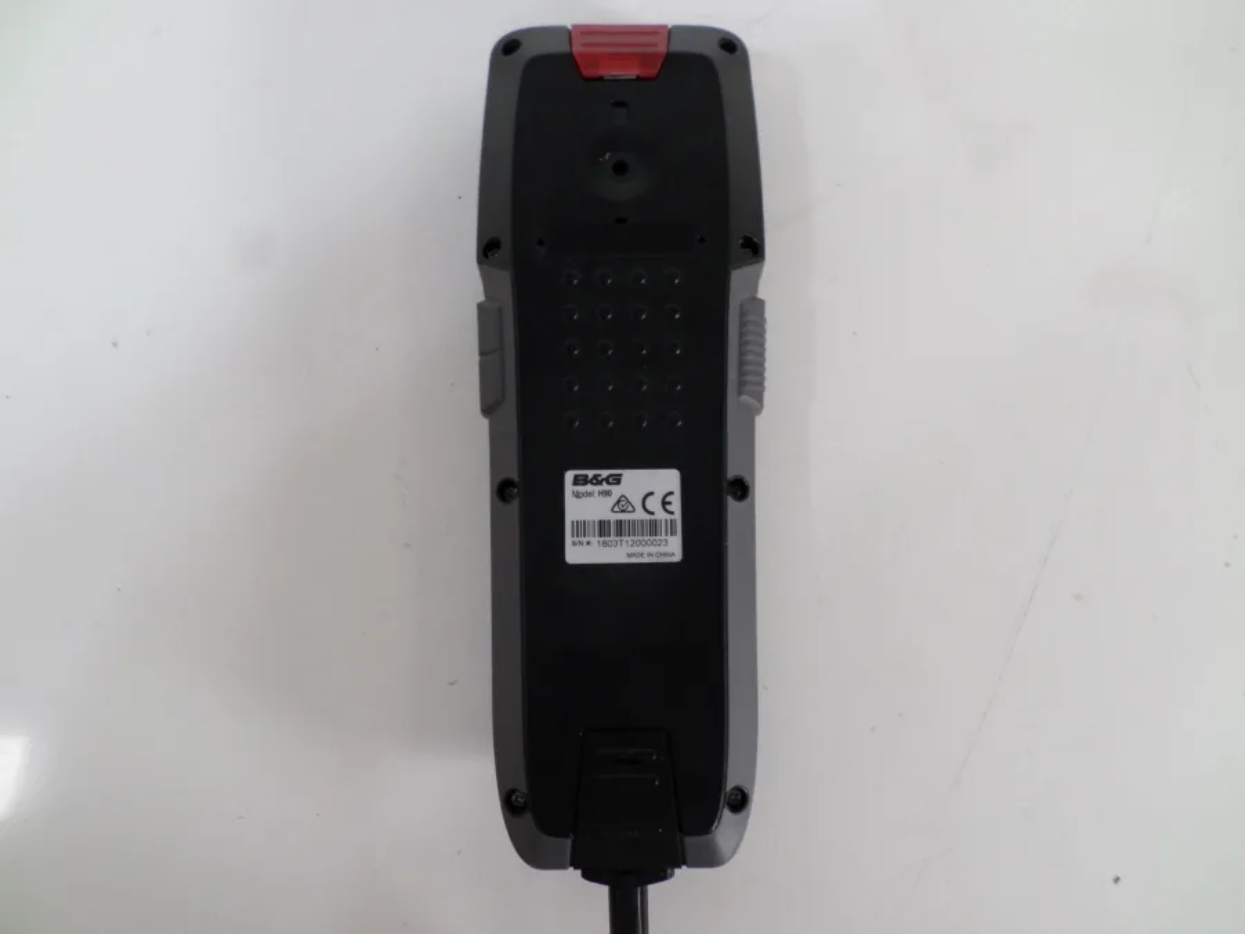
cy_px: 467
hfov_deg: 69.4
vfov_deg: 54.9
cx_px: 622
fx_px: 899
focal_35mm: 25
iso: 80
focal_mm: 4.5
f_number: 2.5
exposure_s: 1/45
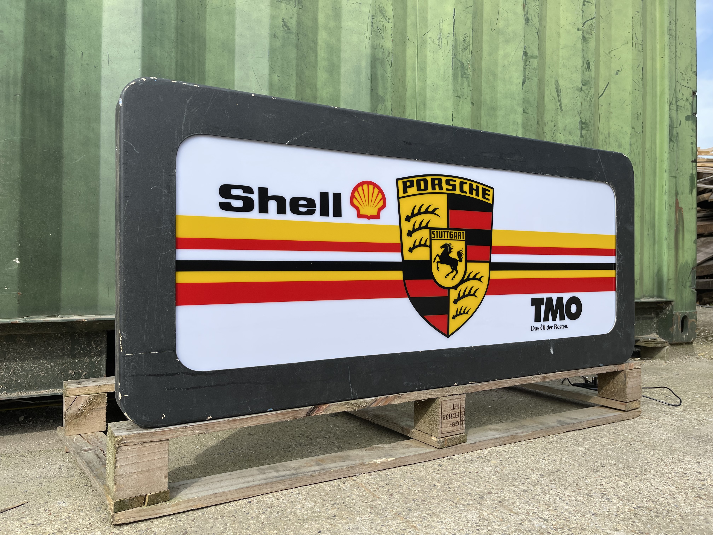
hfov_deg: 67.3
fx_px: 536
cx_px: 356
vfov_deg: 53.1
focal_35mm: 26
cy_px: 268
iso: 32
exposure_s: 1/1821
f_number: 1.6
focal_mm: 5.1
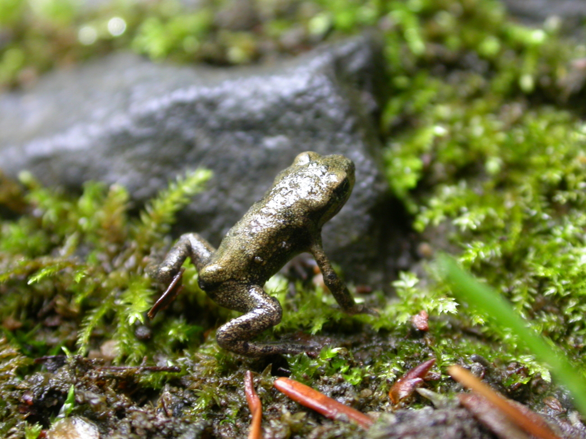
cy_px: 220
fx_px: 1320
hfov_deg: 25.0
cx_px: 293
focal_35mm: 78
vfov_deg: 18.9
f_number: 3.5
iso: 100
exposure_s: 1/8.5
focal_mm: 16.2
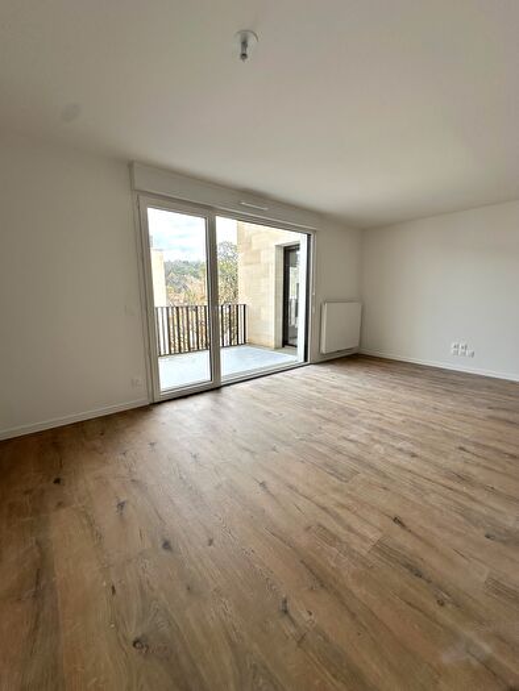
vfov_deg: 102.1
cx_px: 260
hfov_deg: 85.7
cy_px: 346
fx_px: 280
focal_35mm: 14
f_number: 2.2
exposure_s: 1/188
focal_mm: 2.22
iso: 40
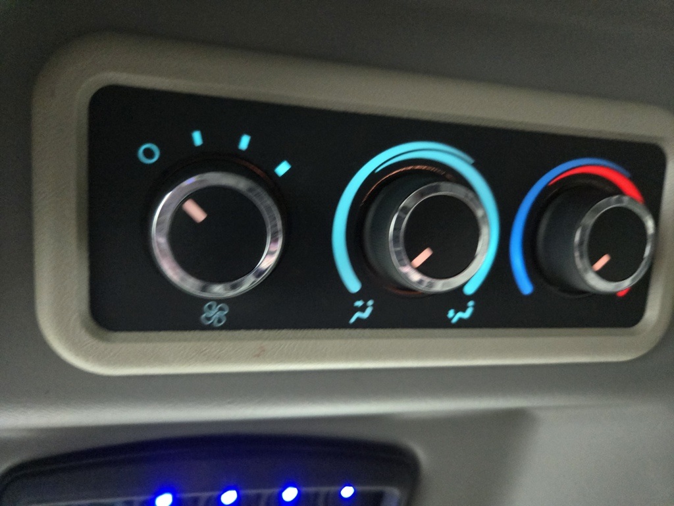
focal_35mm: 23
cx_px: 337
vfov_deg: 58.9
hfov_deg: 73.9
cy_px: 253
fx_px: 448
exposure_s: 1/30
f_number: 1.8
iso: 1600
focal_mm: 5.4
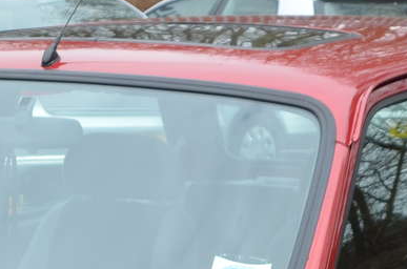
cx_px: 90
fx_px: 1748
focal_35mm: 155
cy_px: 428
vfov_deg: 8.6
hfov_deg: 13.2
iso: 250
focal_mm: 20
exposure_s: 1/500
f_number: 3.5
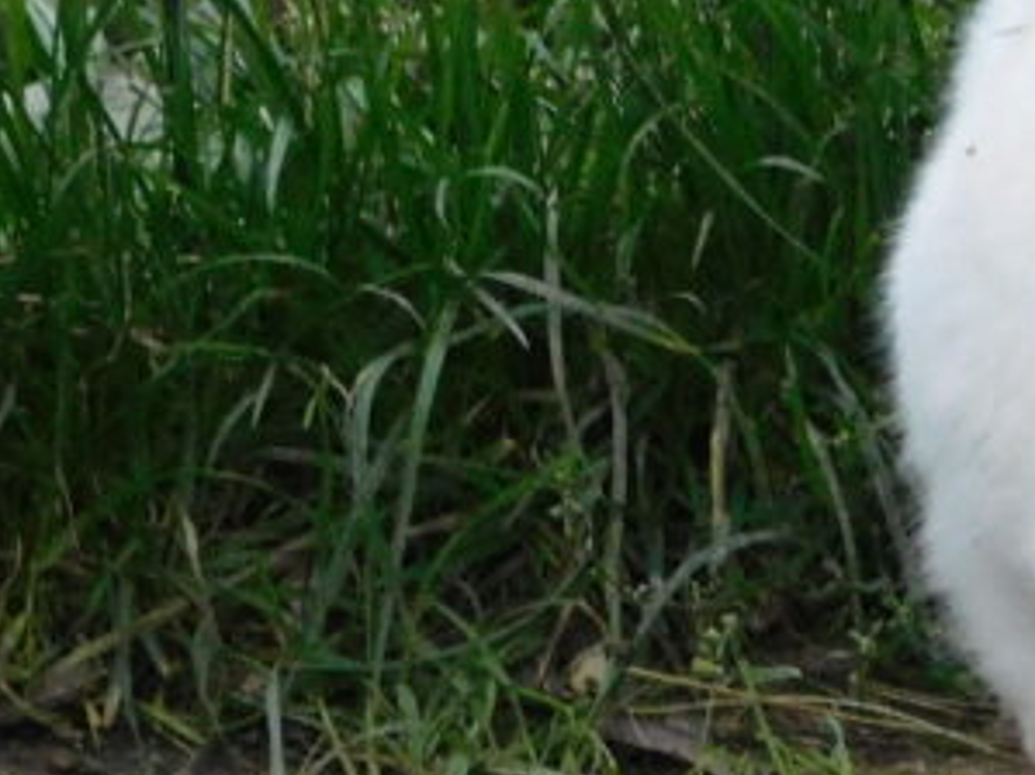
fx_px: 15153
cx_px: 1686
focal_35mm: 507
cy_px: 107
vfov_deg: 2.9
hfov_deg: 3.9
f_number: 5.1
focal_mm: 26.3
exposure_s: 1/50
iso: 800
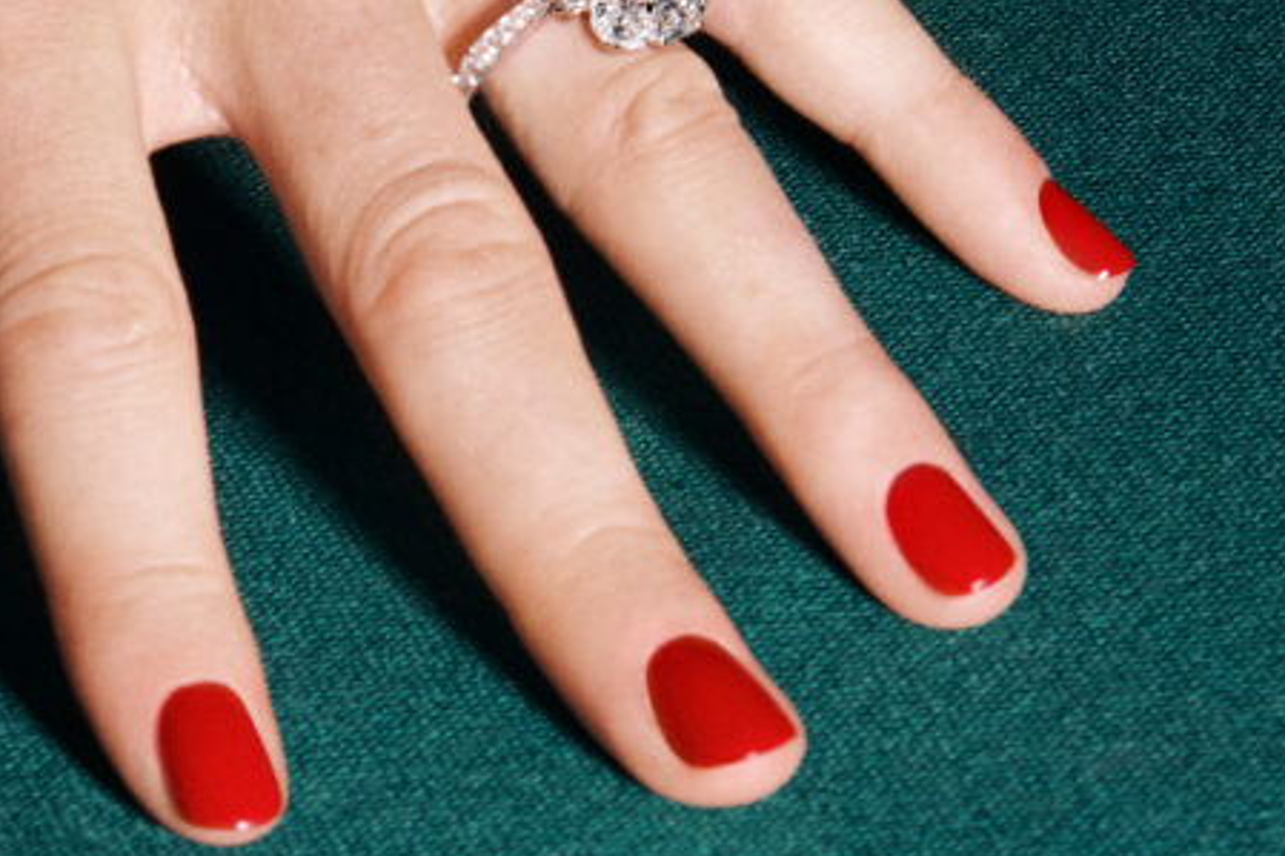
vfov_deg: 5.2
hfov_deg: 7.8
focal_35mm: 265
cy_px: 595
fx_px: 9455
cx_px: 363
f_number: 11
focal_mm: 62
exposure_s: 1/250
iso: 200
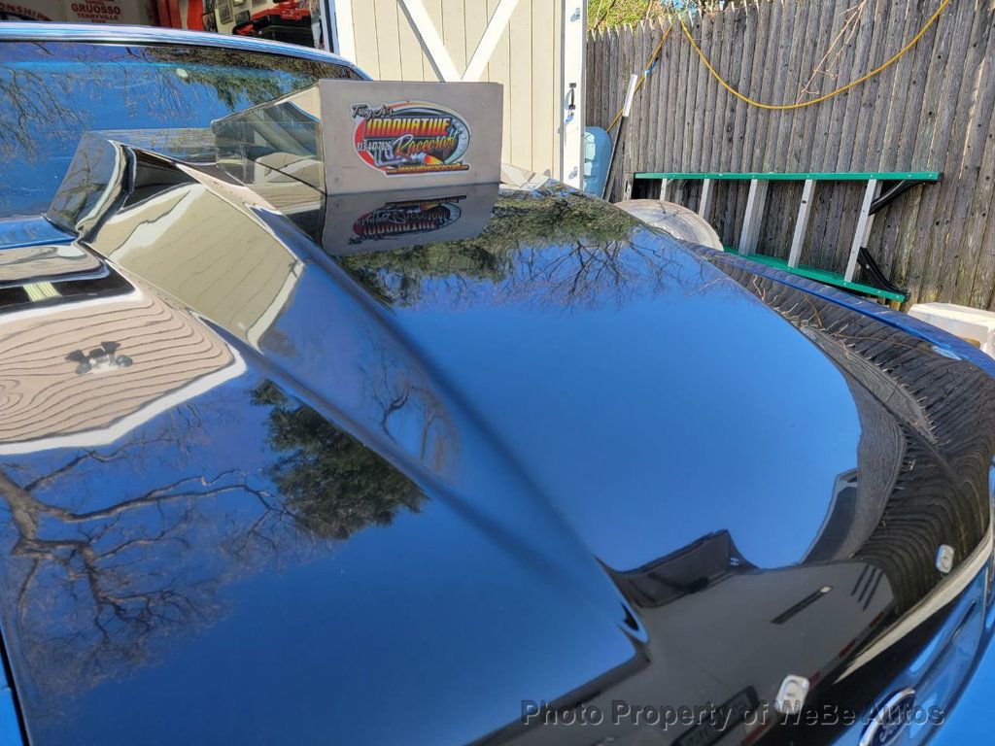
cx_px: 498
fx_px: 690
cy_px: 373
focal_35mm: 24
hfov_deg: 71.6
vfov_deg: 56.8
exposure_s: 1/123
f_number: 1.8
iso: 16
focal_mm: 6.7
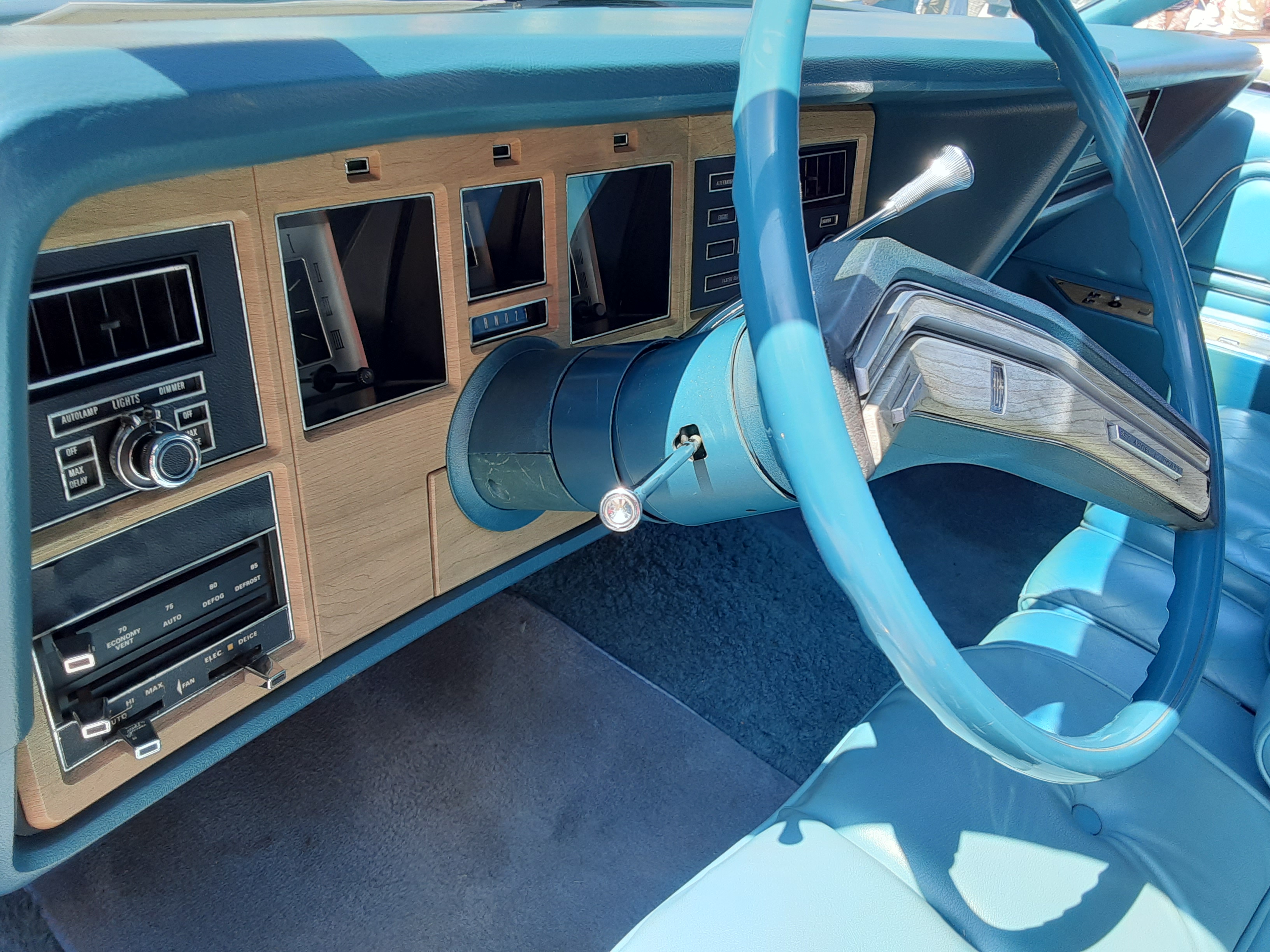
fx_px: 991
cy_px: 476
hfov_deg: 65.3
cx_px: 635
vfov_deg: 51.4
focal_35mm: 27
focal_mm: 2.91
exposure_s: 1/199
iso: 40
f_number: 1.9
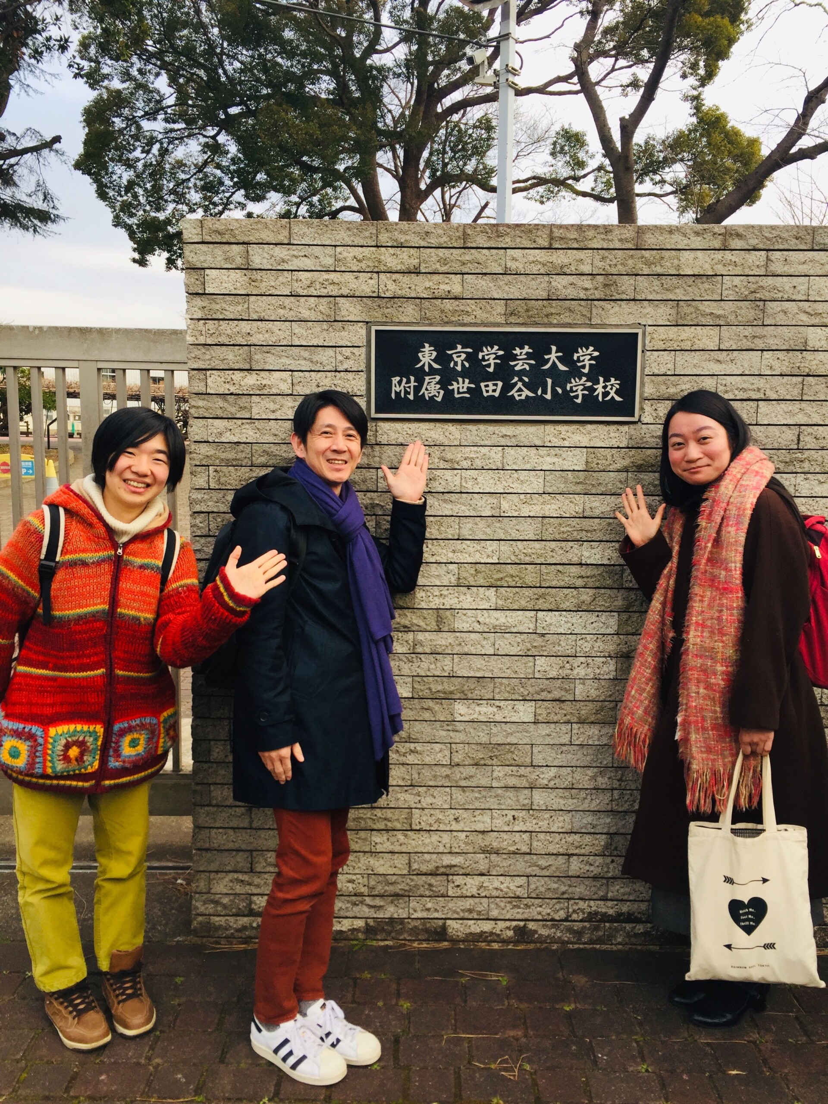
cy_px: 552
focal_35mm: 29
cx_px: 414
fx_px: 925
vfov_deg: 61.7
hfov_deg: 48.2
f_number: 2.2
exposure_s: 1/430
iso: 32
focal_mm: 4.15
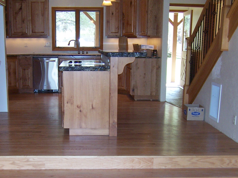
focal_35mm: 52
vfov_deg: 27.8
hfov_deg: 36.6
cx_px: 91
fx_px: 358
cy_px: 127
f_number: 2.8
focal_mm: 5.5
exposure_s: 1/60
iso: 140
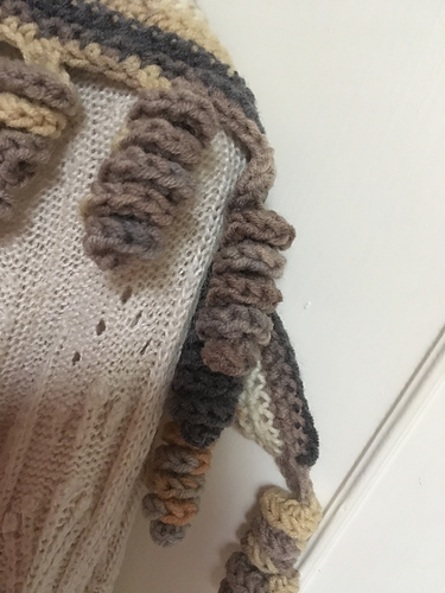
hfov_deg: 48.2
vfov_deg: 61.7
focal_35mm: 29
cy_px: 296
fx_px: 497
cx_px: 222
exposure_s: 1/17
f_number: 2.2
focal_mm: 4.15
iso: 320
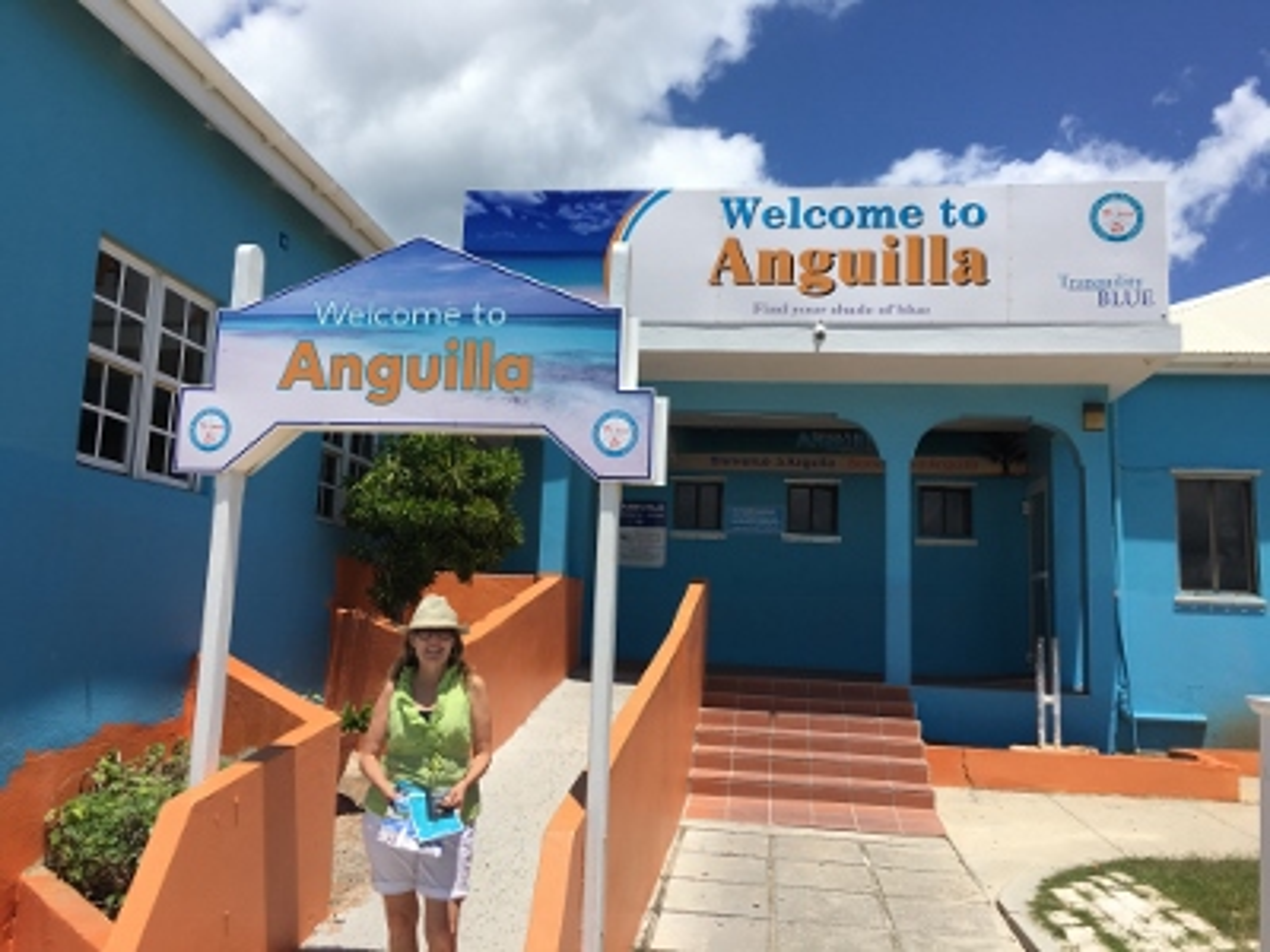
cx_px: 635
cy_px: 476
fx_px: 1064
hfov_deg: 61.7
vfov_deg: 48.2
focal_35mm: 29
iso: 25
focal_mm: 4.15
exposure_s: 1/2564
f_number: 2.2
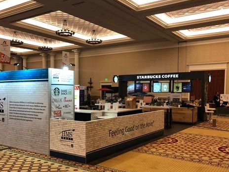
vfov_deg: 39.5
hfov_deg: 51.1
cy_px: 102
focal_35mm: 36
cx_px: 96
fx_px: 238
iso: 40
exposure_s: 1/17
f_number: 1.8
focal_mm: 3.99
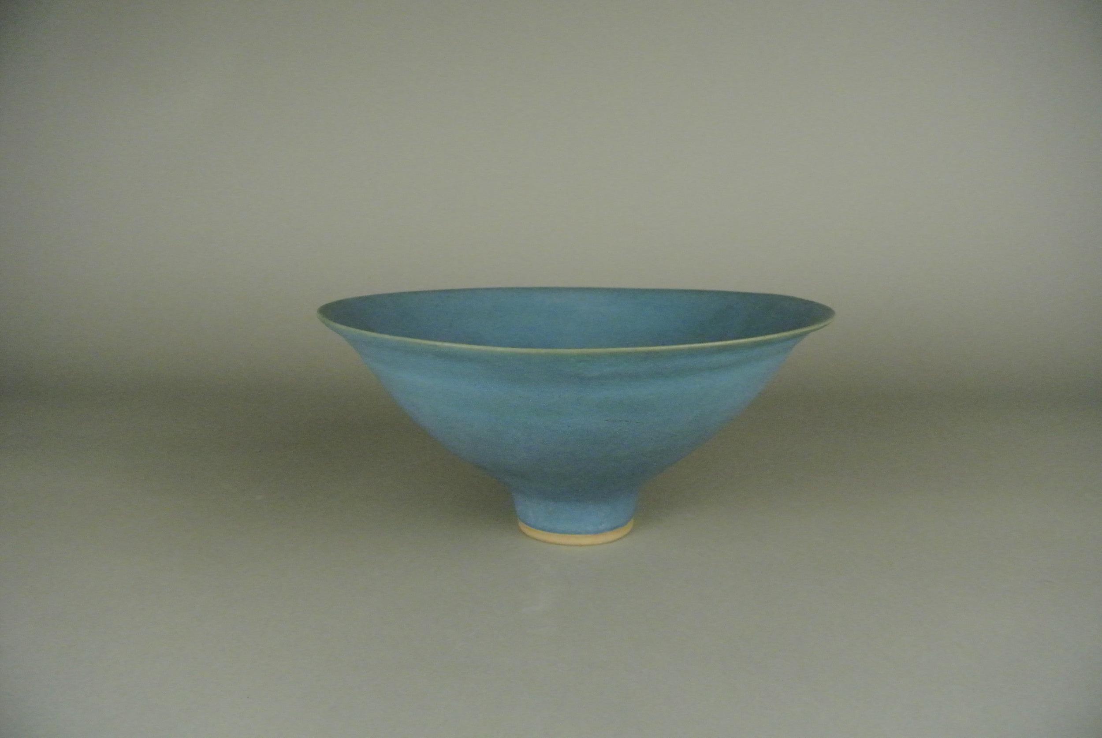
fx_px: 828
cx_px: 551
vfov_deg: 48.1
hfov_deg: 67.3
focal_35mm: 27
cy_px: 369
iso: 3200
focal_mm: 10
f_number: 4.5
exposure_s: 1/500
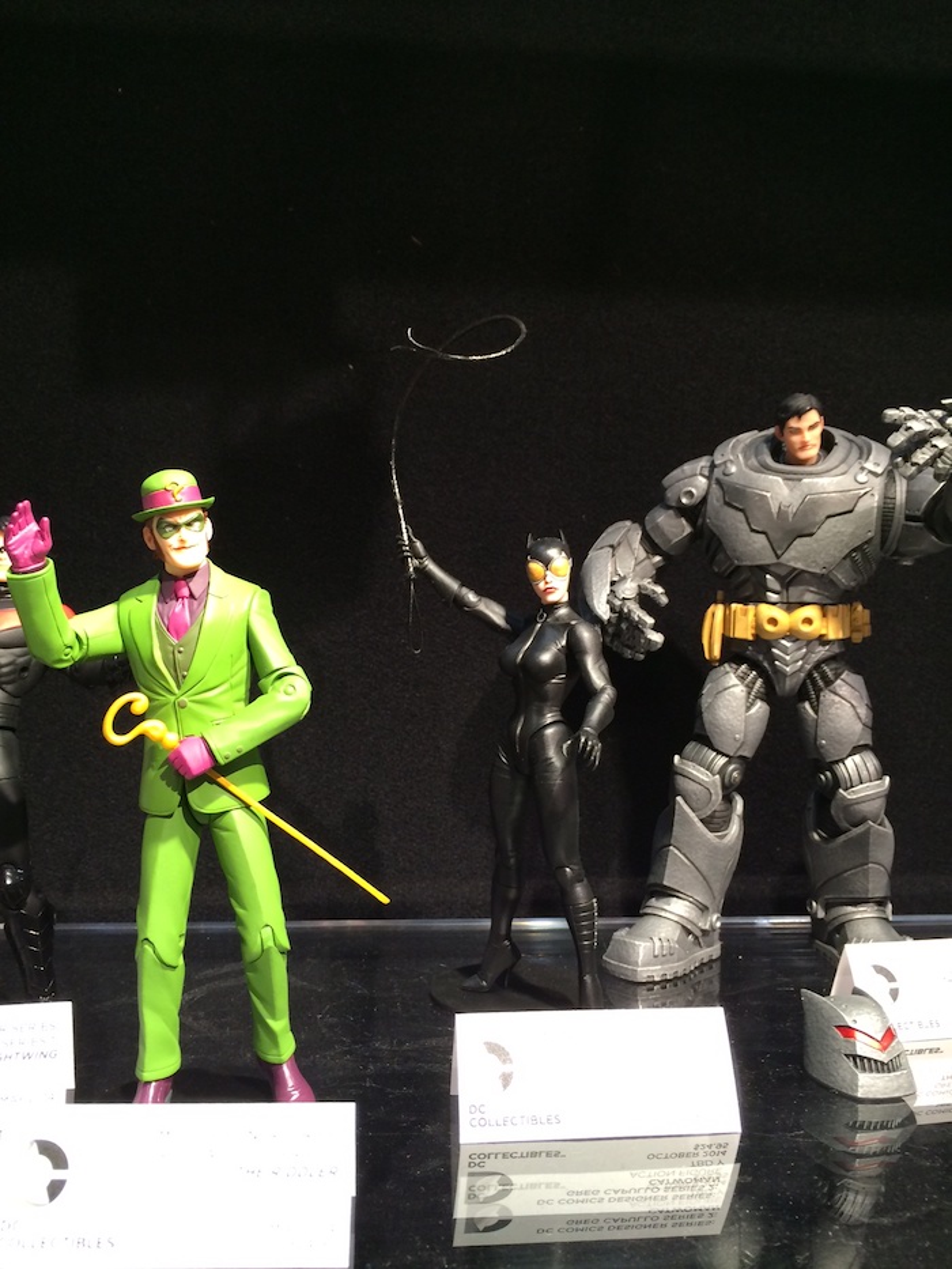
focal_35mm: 30
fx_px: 1100
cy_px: 634
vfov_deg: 60.0
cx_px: 476
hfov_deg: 46.8
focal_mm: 4.12
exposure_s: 1/30
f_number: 2.2
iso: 80
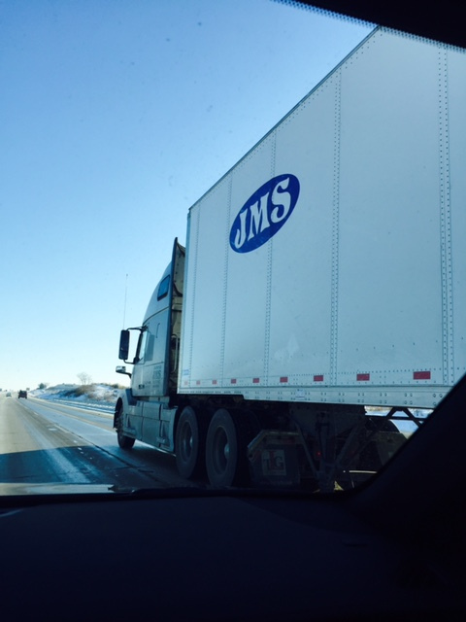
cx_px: 233
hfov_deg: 48.2
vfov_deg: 61.7
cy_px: 311
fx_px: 521
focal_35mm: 29
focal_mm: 4.15
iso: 32
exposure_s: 1/1199
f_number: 2.2
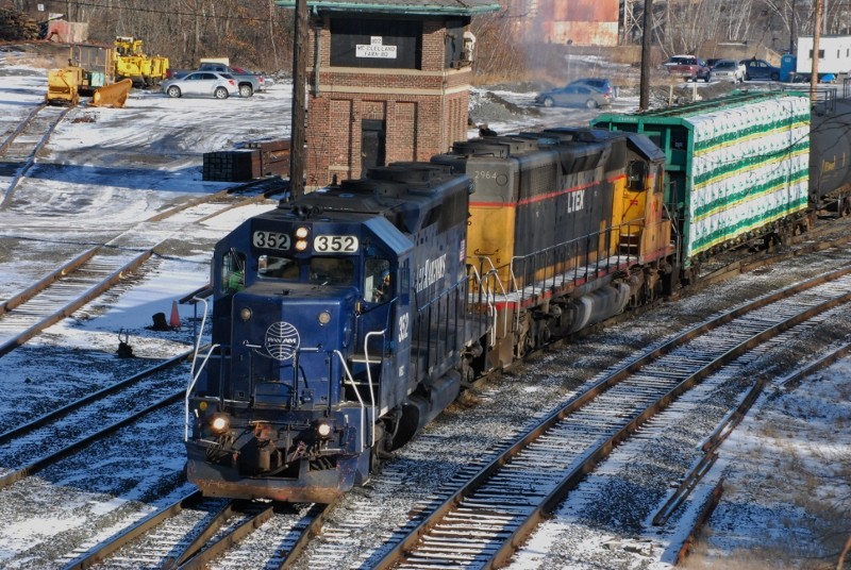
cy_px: 285
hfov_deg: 13.7
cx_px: 426
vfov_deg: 9.2
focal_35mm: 150
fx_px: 3551
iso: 800
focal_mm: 100
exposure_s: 1/160
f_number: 22
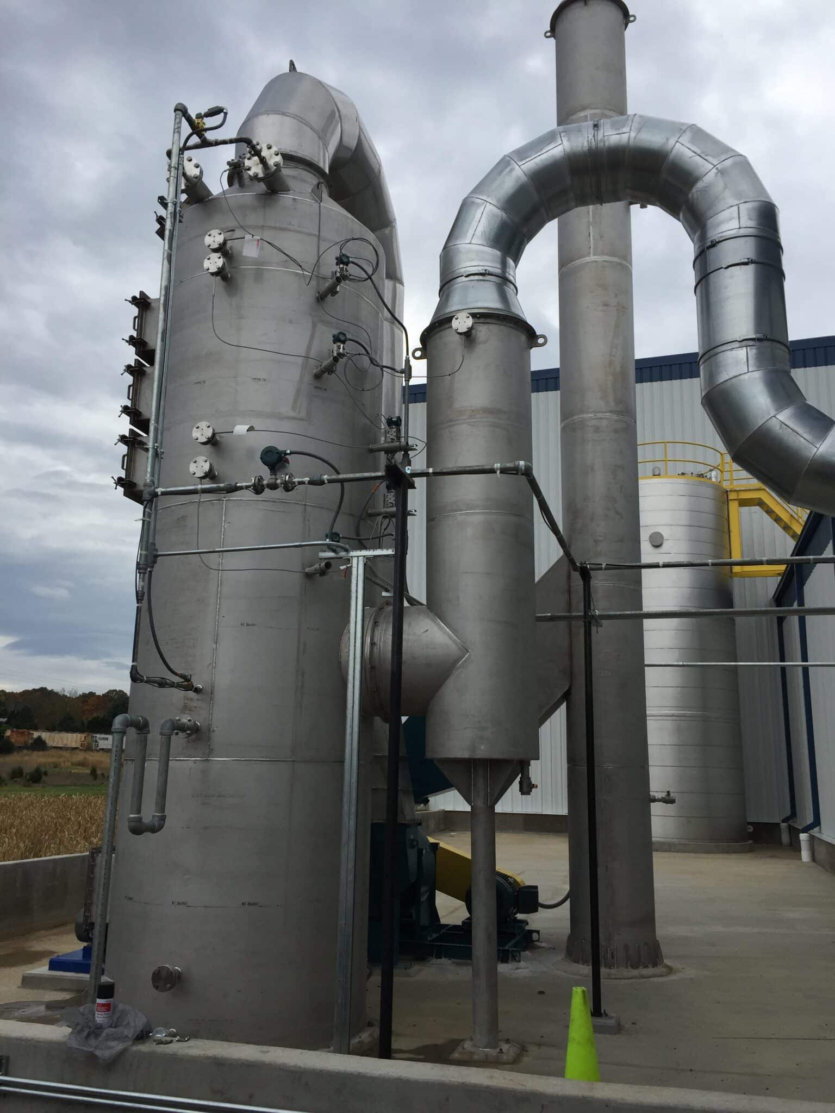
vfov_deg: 61.7
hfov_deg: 48.2
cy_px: 556
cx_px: 418
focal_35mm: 29
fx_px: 933
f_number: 2.2
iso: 32
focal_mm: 4.15
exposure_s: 1/1647
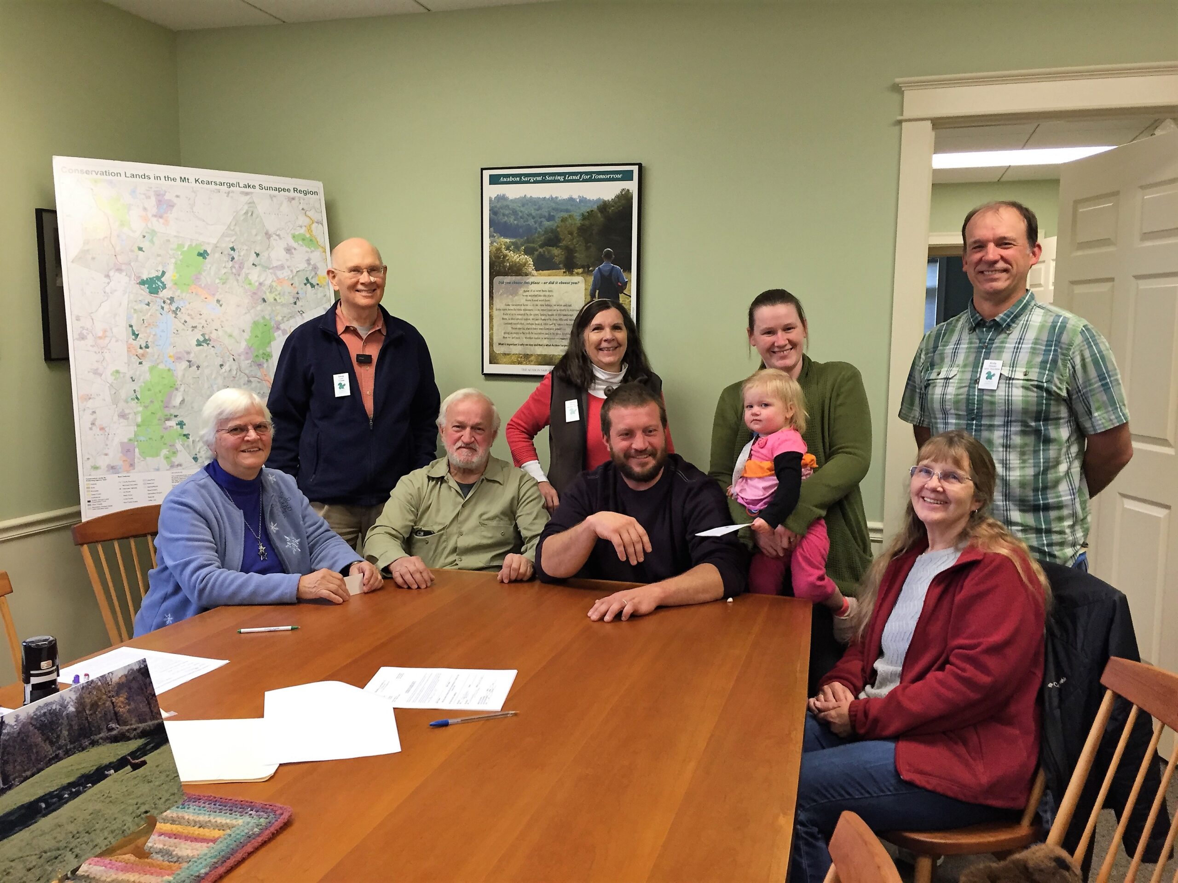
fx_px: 987
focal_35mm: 29
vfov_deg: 48.2
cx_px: 589
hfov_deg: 61.7
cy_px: 442
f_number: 2.2
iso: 50
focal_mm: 4.15
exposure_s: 1/30
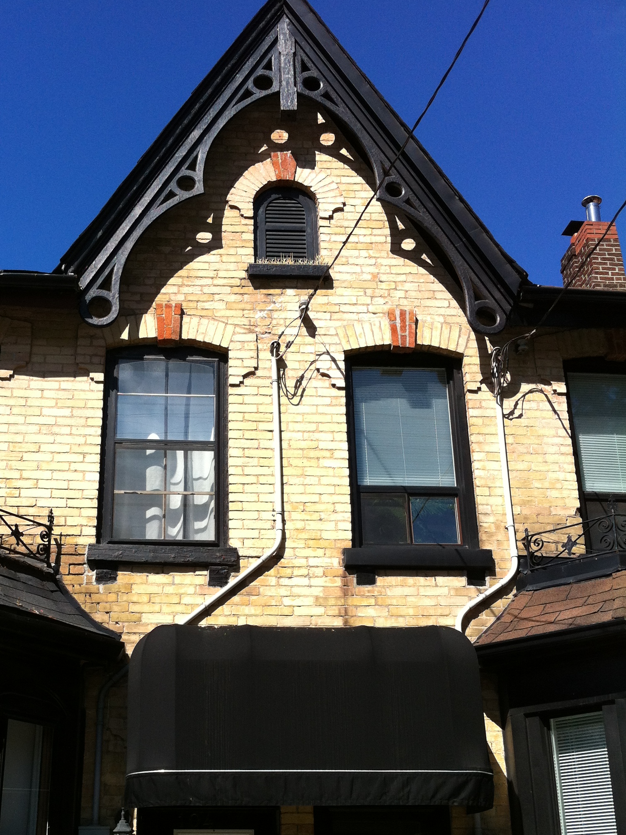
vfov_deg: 41.7
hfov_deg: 32.0
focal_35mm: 45
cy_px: 528
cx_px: 229
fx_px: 1085
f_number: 2.8
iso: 80
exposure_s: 1/1005
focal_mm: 3.85
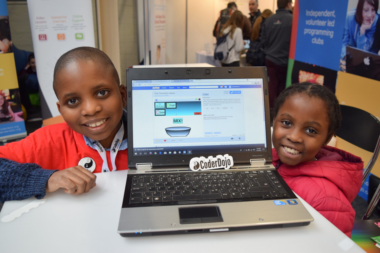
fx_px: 332
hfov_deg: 59.5
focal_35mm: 32
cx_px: 190
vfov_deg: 41.7
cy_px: 126
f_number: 4.5
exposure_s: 1/160
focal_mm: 21
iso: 800
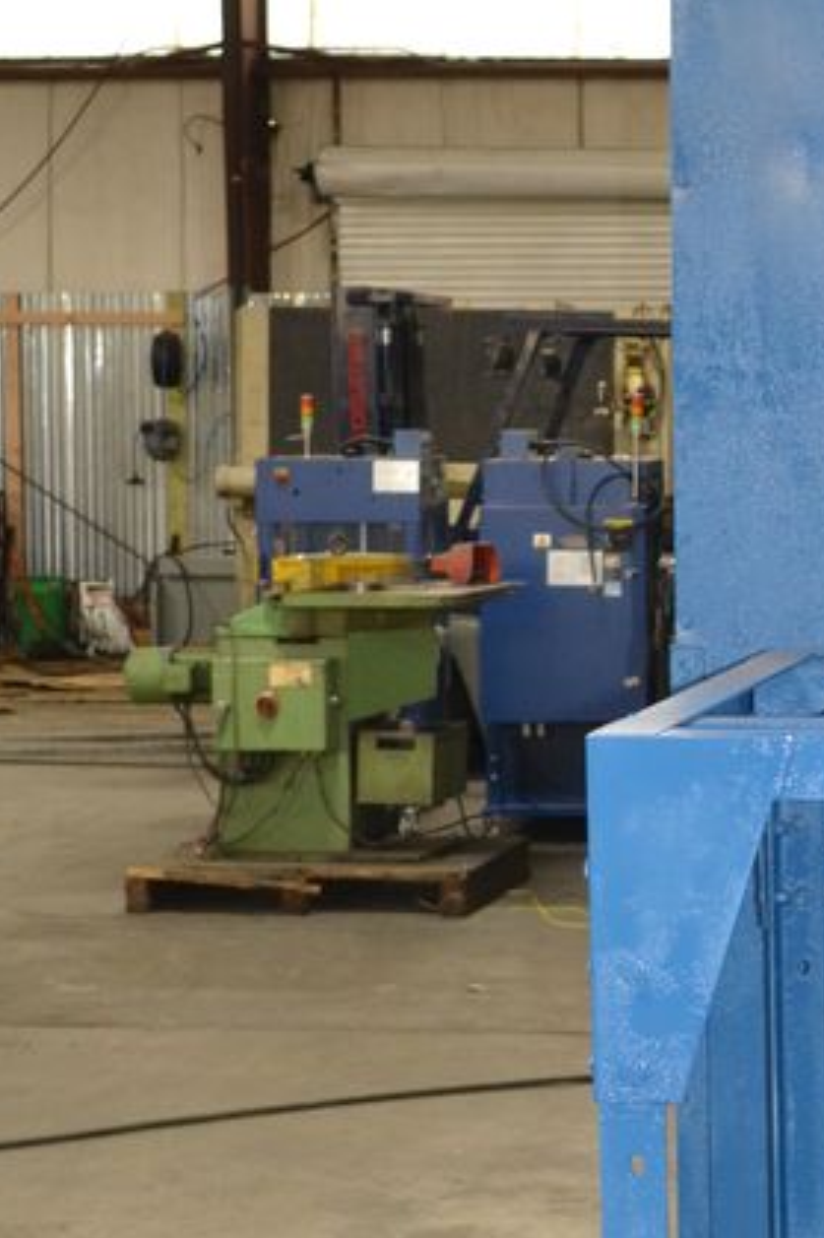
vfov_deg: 22.9
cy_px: 591
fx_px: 3058
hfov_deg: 14.5
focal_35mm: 89
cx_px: 1141
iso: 450
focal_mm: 18
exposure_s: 1/60
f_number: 3.5
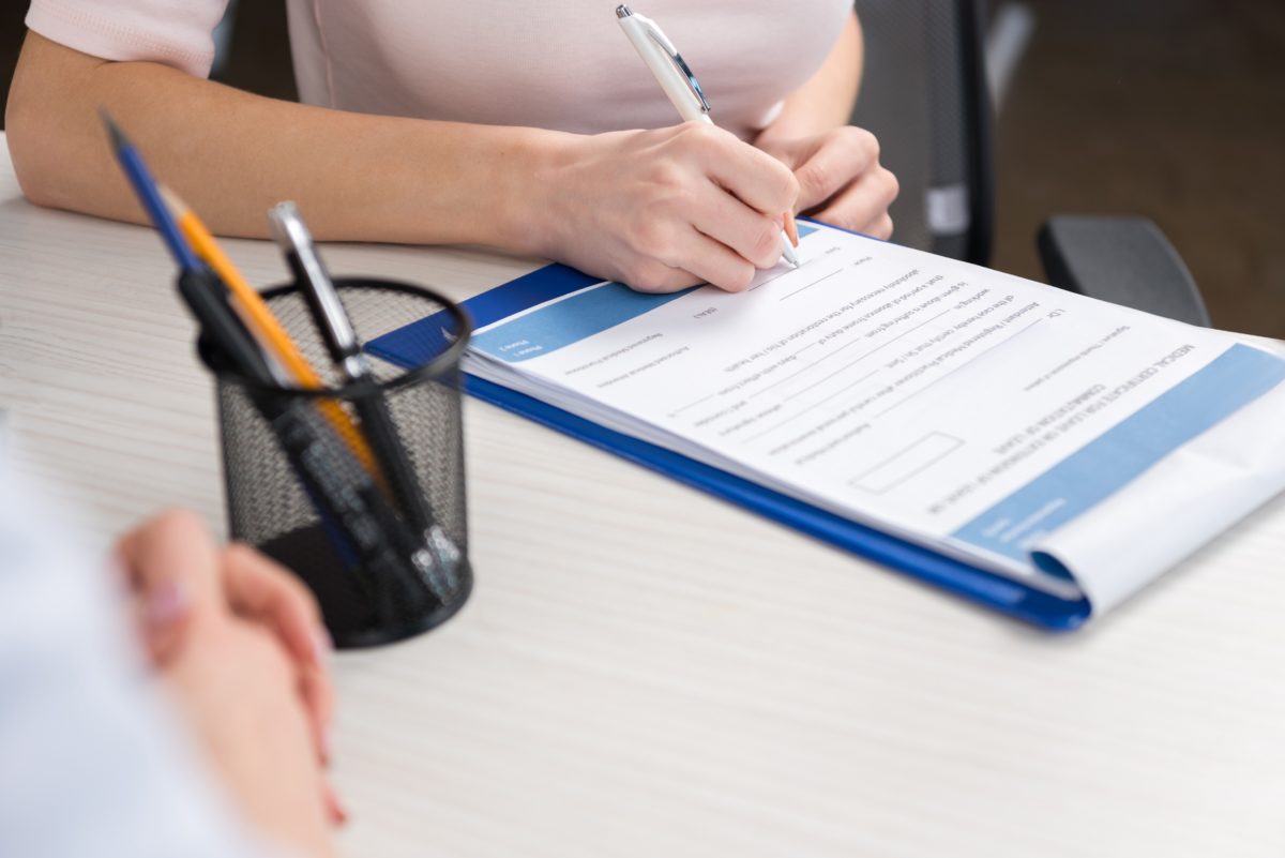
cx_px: 642
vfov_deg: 19.5
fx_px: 2499
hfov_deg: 28.8
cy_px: 429
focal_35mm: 70
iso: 64
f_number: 4
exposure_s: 1/100
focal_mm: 70
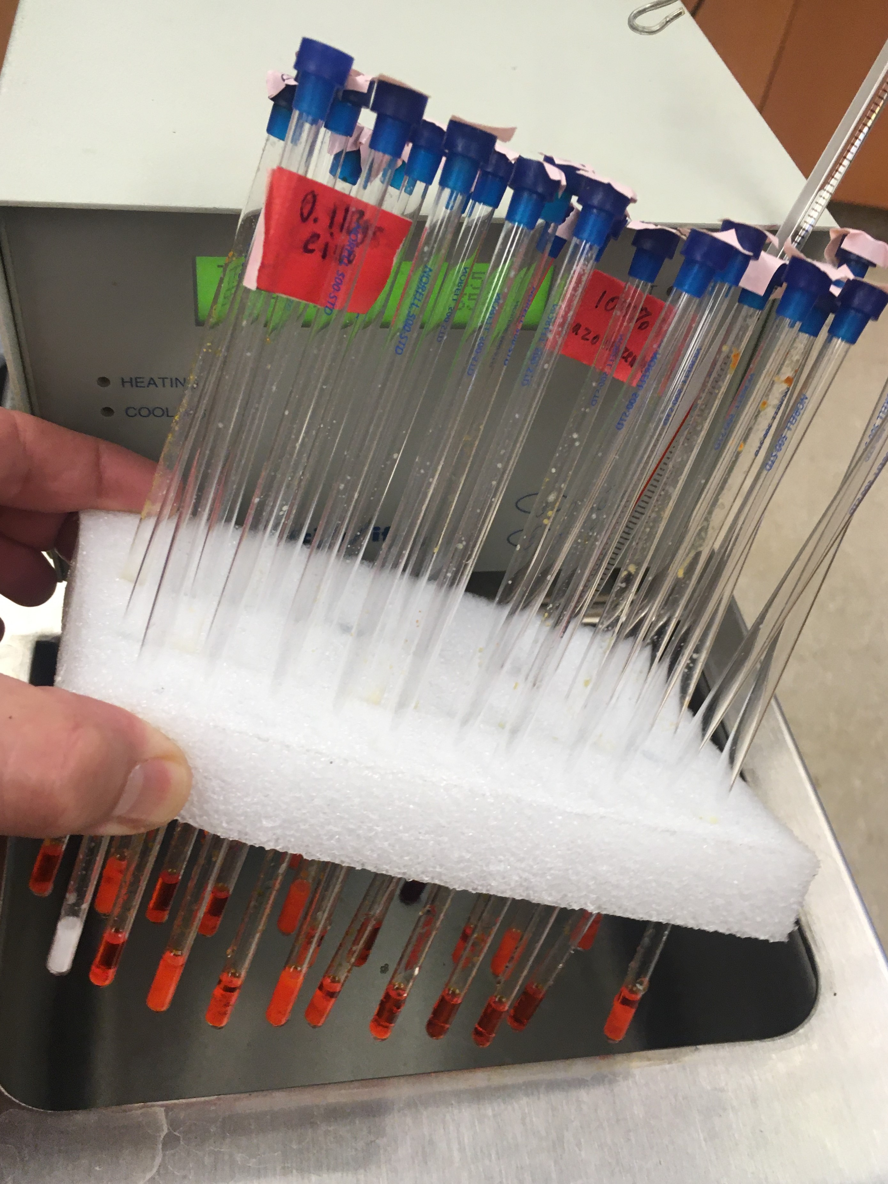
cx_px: 444
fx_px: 992
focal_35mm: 29
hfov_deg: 48.2
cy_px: 592
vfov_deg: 61.7
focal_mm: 4.15
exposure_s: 1/30
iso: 40
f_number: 2.2
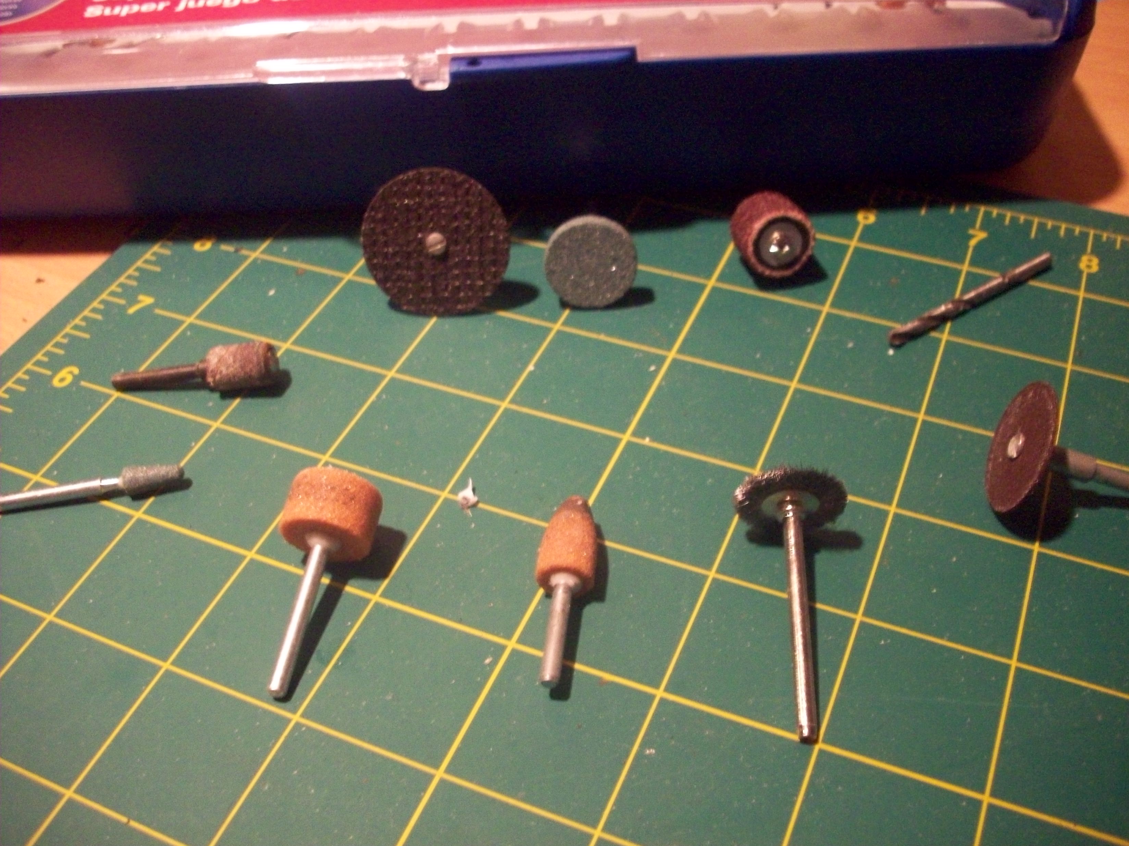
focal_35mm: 37
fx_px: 1207
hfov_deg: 50.1
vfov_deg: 38.7
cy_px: 423
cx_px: 564
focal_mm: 6.2
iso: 200
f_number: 2.8
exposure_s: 1/8
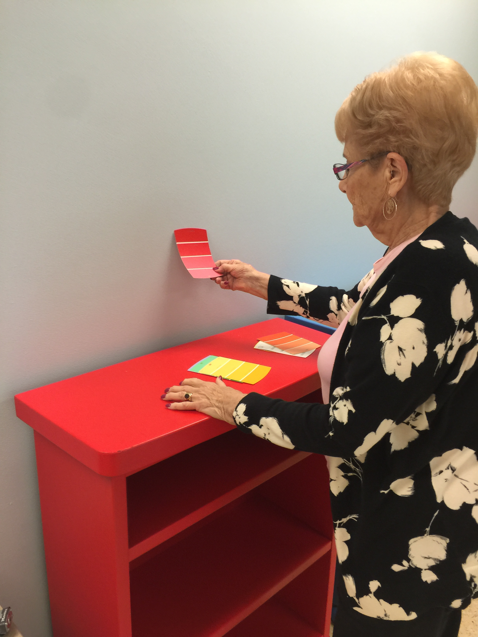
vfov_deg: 61.7
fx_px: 534
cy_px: 318
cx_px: 239
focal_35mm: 29
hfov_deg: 48.2
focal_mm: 4.15
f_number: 2.2
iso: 40
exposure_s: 1/15
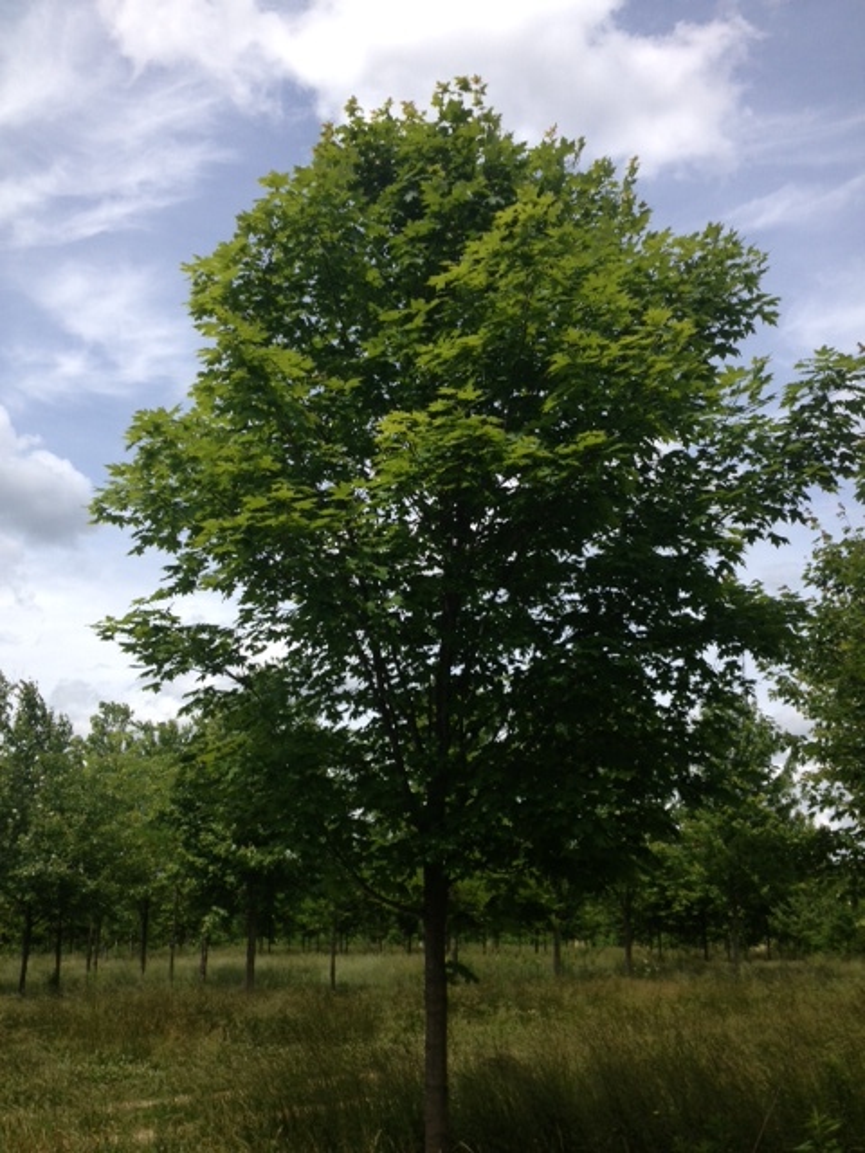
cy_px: 576
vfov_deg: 52.6
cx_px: 432
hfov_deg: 40.7
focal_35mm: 35
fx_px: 1166
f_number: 2.4
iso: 50
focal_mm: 4.28
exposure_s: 1/1727
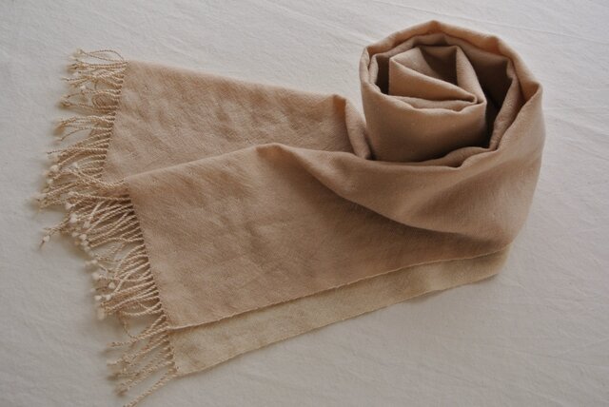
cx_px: 304
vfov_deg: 29.9
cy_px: 204
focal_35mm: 45
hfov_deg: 43.6
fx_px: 762
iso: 320
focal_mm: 16.9
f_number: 4.5
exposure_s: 1/125
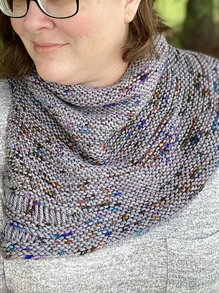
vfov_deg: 39.3
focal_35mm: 47
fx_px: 397
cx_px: 83
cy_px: 70
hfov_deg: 30.7
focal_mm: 2.71
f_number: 2.2
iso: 25
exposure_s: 1/144
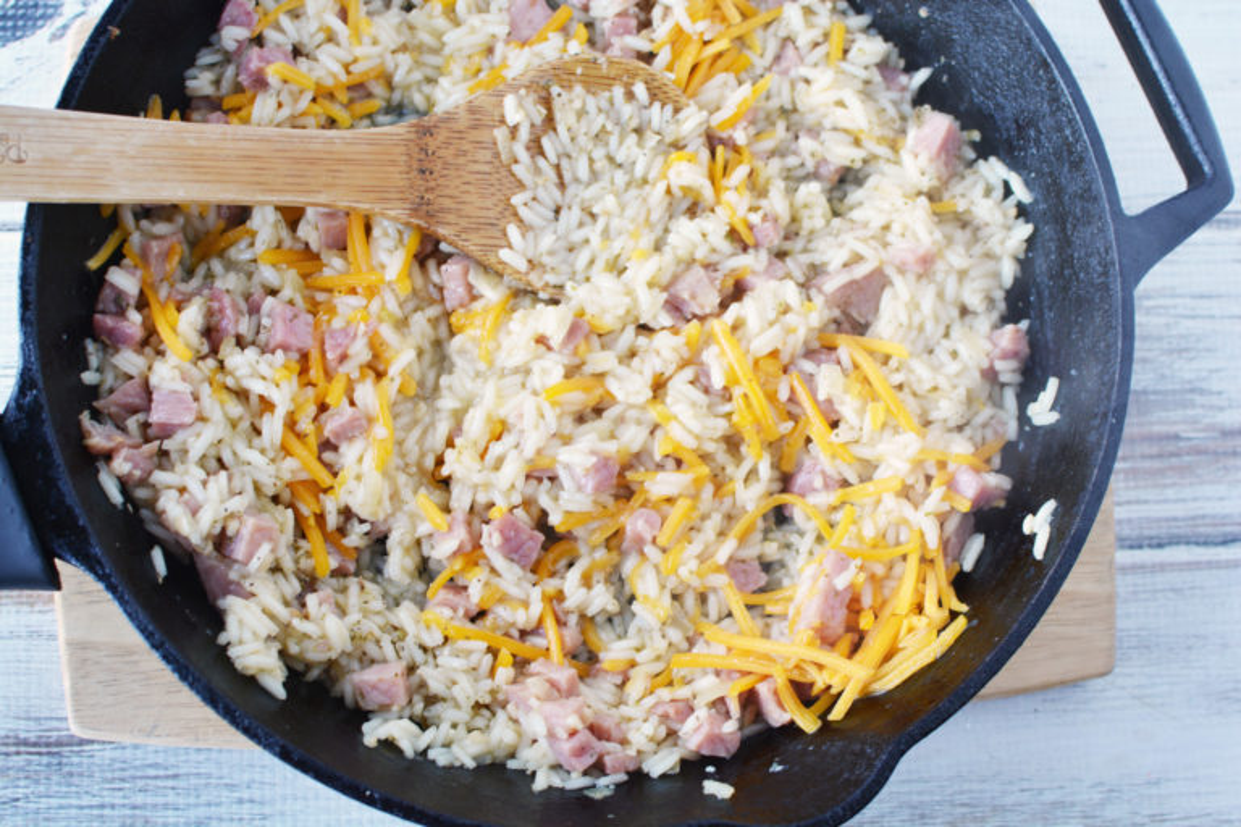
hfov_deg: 37.9
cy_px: 414
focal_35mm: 52
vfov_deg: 25.8
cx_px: 620
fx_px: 1810
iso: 400
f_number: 4
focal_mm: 35
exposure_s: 1/80
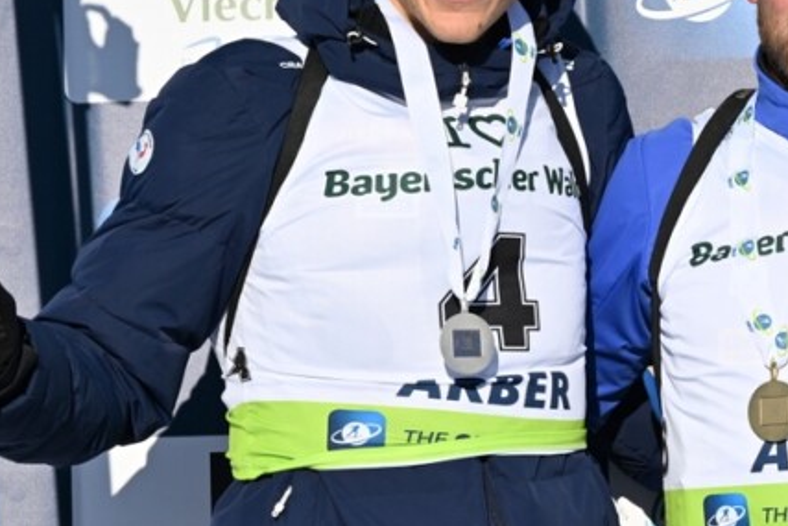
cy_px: 221
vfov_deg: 7.2
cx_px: 821
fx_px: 4204
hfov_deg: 10.6
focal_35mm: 192
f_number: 5.6
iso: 200
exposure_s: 1/2000
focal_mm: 80
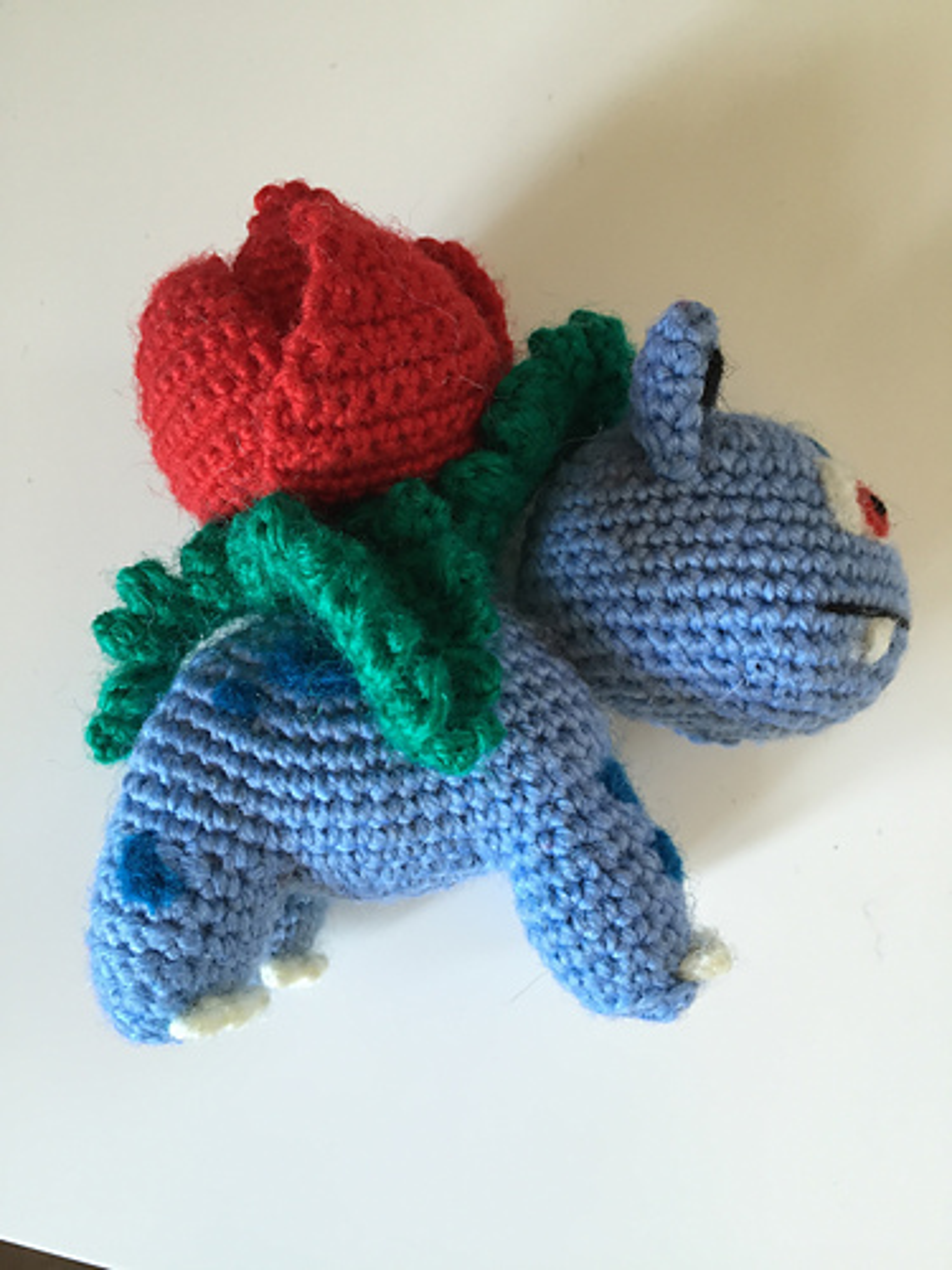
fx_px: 1063
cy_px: 635
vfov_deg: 61.7
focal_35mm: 29
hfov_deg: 48.2
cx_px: 476
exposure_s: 1/33
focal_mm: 4.15
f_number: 2.2
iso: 100
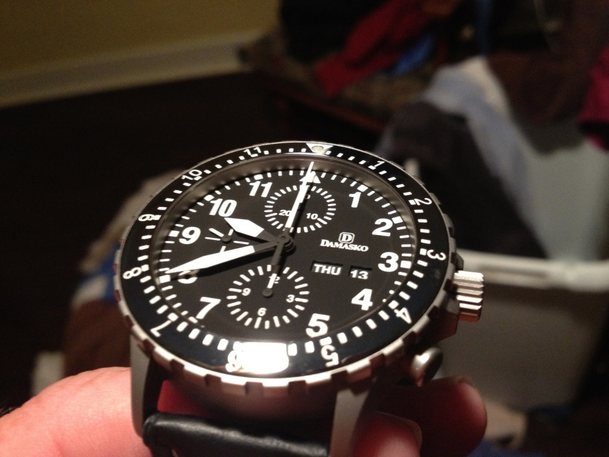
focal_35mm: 35
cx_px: 304
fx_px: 616
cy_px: 228
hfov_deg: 52.6
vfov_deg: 40.7
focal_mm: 4.3
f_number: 2.4
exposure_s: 1/20
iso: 400
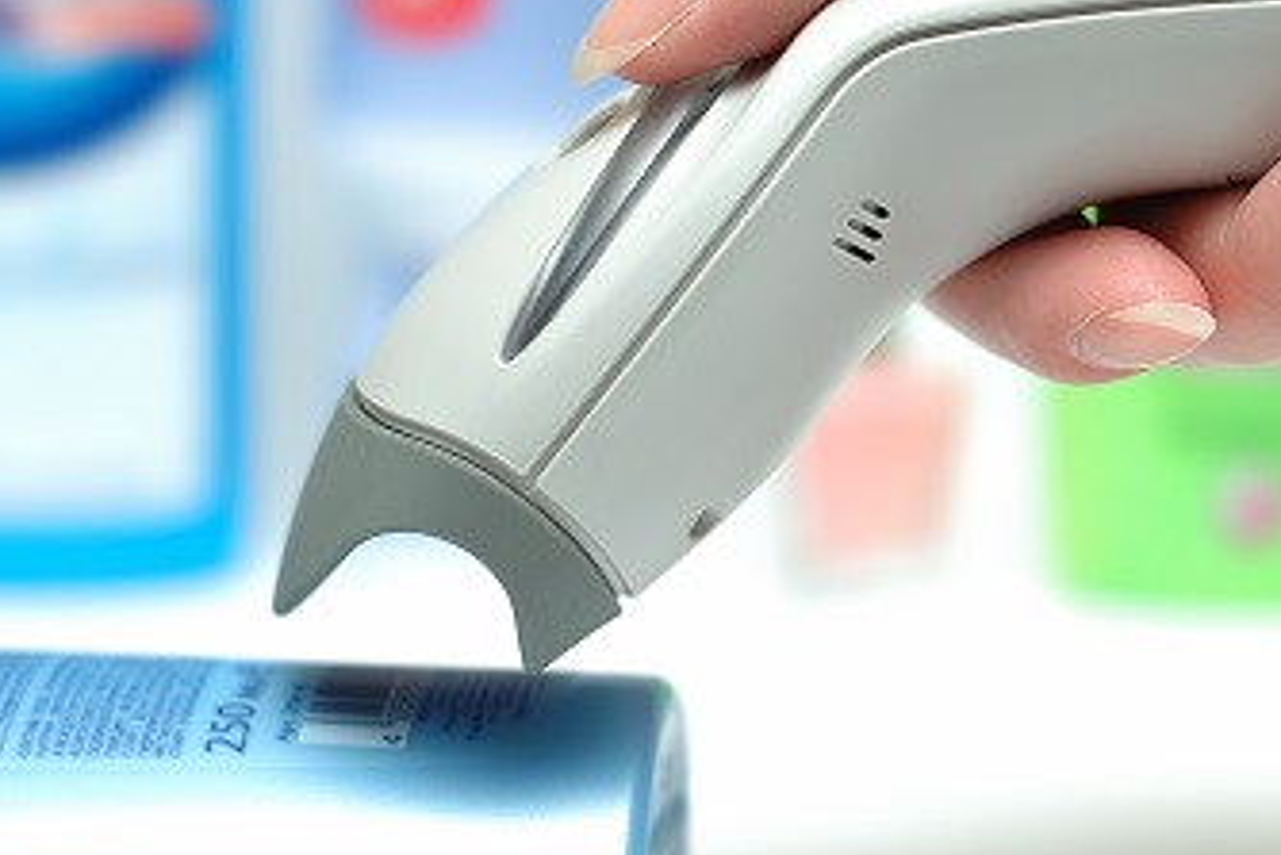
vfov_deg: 10.2
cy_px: 253
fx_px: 4806
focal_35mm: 135
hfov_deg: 15.1
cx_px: 1001
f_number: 2.8
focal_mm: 50
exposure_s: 1/100
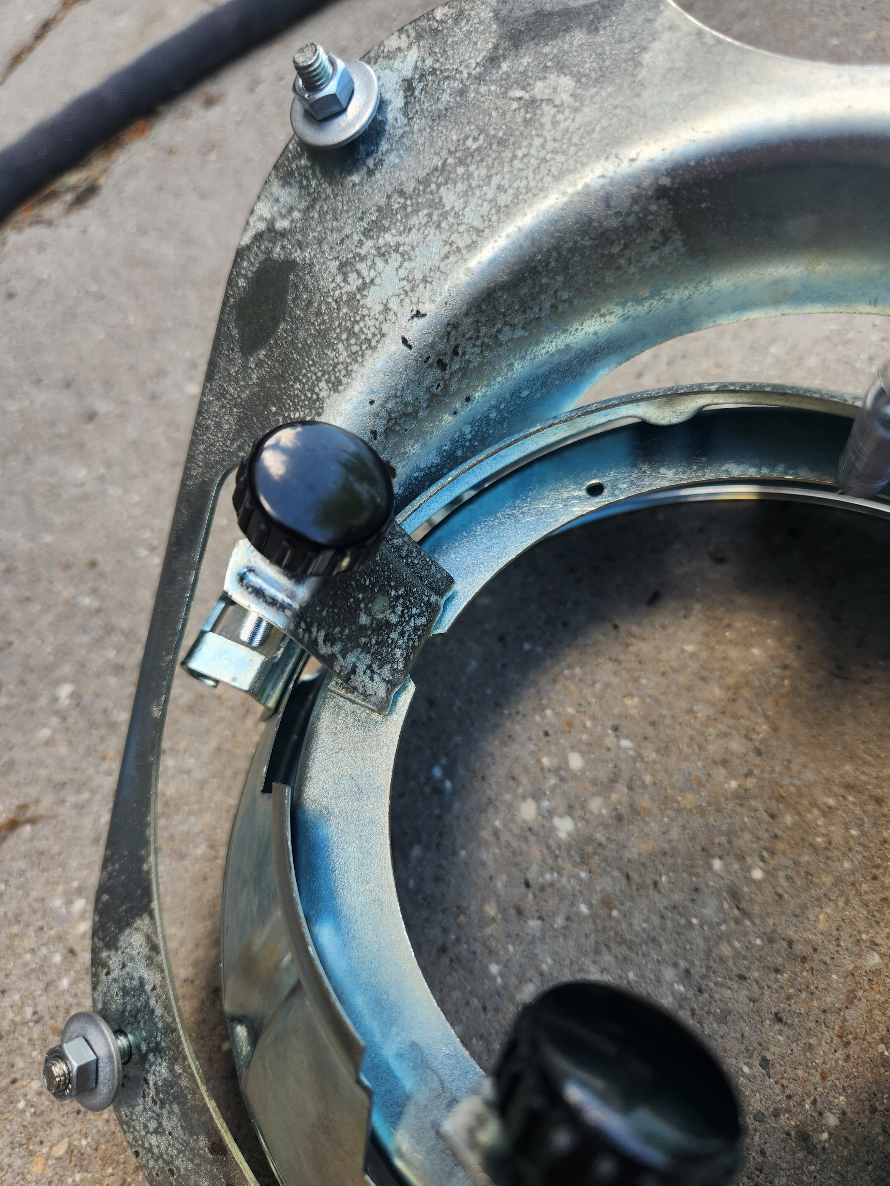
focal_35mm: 23
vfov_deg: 73.9
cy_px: 593
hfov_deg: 58.9
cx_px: 445
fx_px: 788
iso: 40
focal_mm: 5.4
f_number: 1.8
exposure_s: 1/180
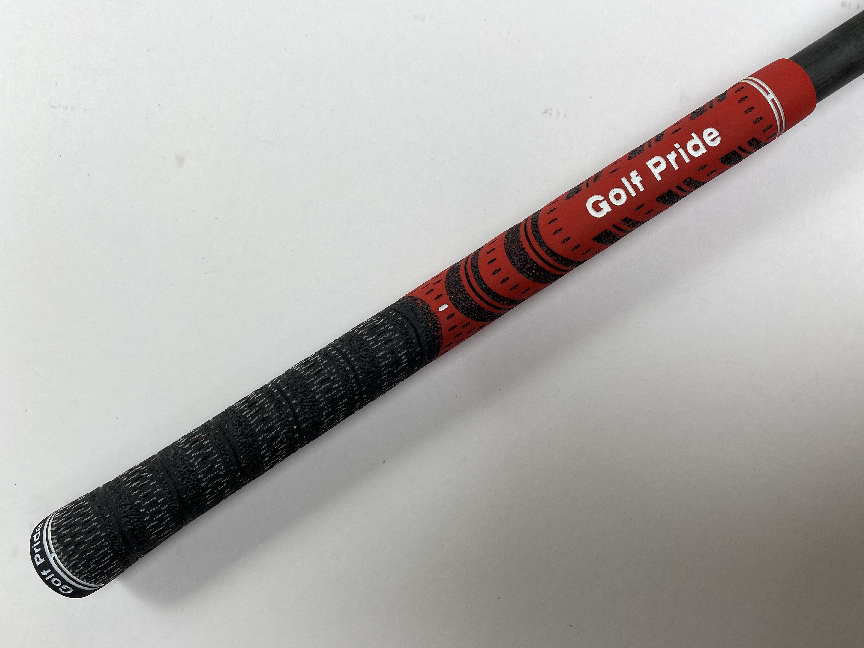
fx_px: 649
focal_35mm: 26
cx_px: 432
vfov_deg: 53.1
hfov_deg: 67.3
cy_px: 324
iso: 32
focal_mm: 4.25
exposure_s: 1/355
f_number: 1.8
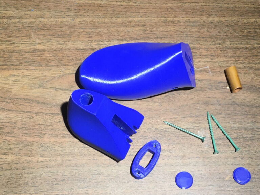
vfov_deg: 48.2
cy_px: 98
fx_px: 218
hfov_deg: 61.7
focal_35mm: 29
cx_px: 130
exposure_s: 1/30
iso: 40
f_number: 2.2
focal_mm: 4.15
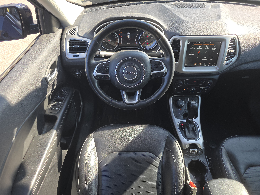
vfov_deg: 58.9
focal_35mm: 23
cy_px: 98
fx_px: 173
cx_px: 130
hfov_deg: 73.9
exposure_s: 1/359
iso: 40
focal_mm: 6.3
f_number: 1.7
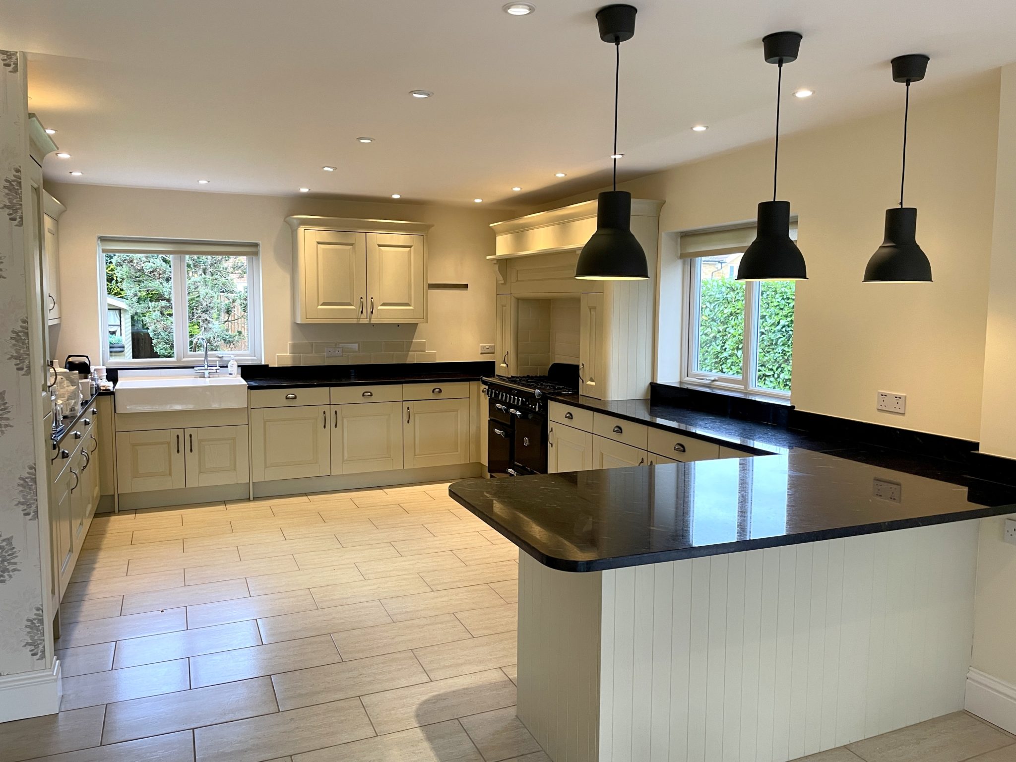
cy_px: 381
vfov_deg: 53.1
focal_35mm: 26
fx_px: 763
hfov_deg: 67.3
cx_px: 508
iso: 64
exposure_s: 1/50
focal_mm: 4.2
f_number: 1.6
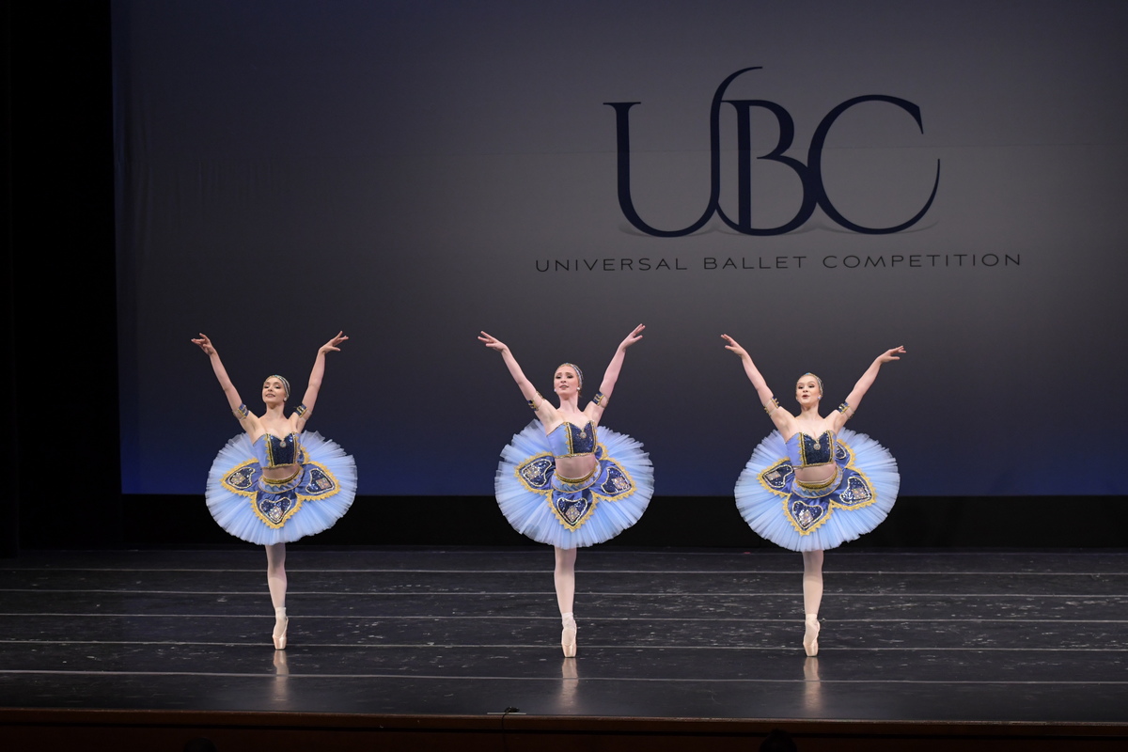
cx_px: 564
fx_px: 3666
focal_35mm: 117
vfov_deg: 11.7
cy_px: 376
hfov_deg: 17.5
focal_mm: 78
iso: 1600
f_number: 3.2
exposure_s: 1/500
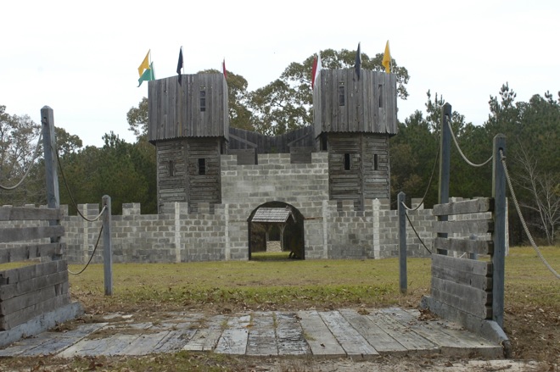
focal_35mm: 52
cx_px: 280
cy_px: 186
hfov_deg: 37.9
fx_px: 816
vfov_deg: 25.7
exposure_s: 1/160
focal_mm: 35
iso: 500
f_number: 8
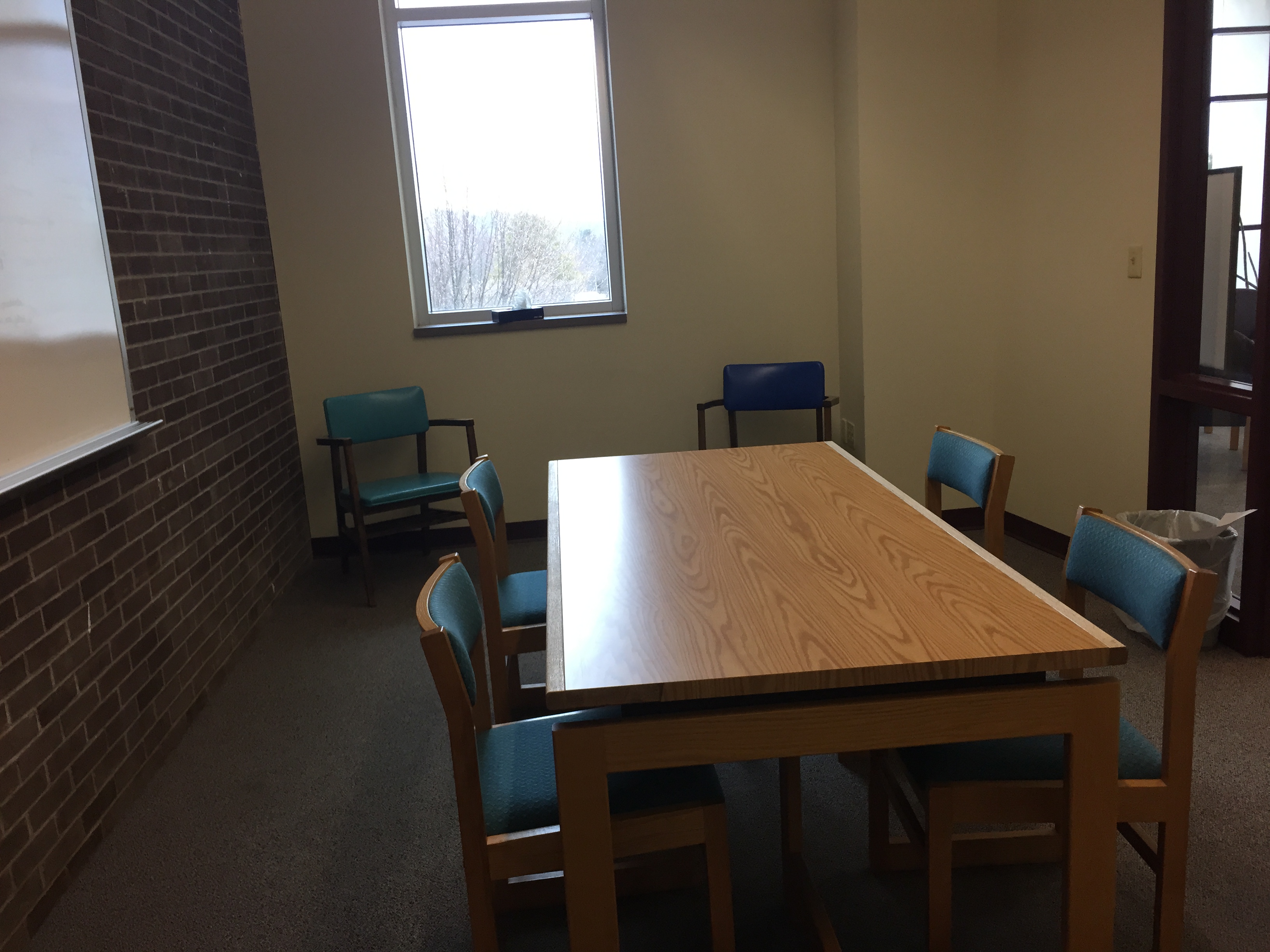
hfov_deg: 61.7
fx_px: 1064
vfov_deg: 48.2
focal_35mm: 29
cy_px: 476
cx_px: 635
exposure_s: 1/30
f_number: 2.2
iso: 32
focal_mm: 4.15
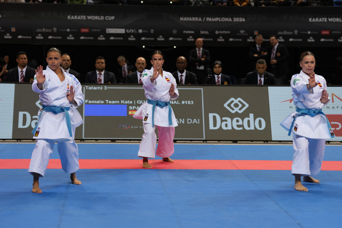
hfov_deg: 19.5
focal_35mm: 105
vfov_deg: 13.0
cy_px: 114
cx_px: 171
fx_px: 997
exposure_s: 1/500
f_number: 2.8
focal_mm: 105
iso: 800
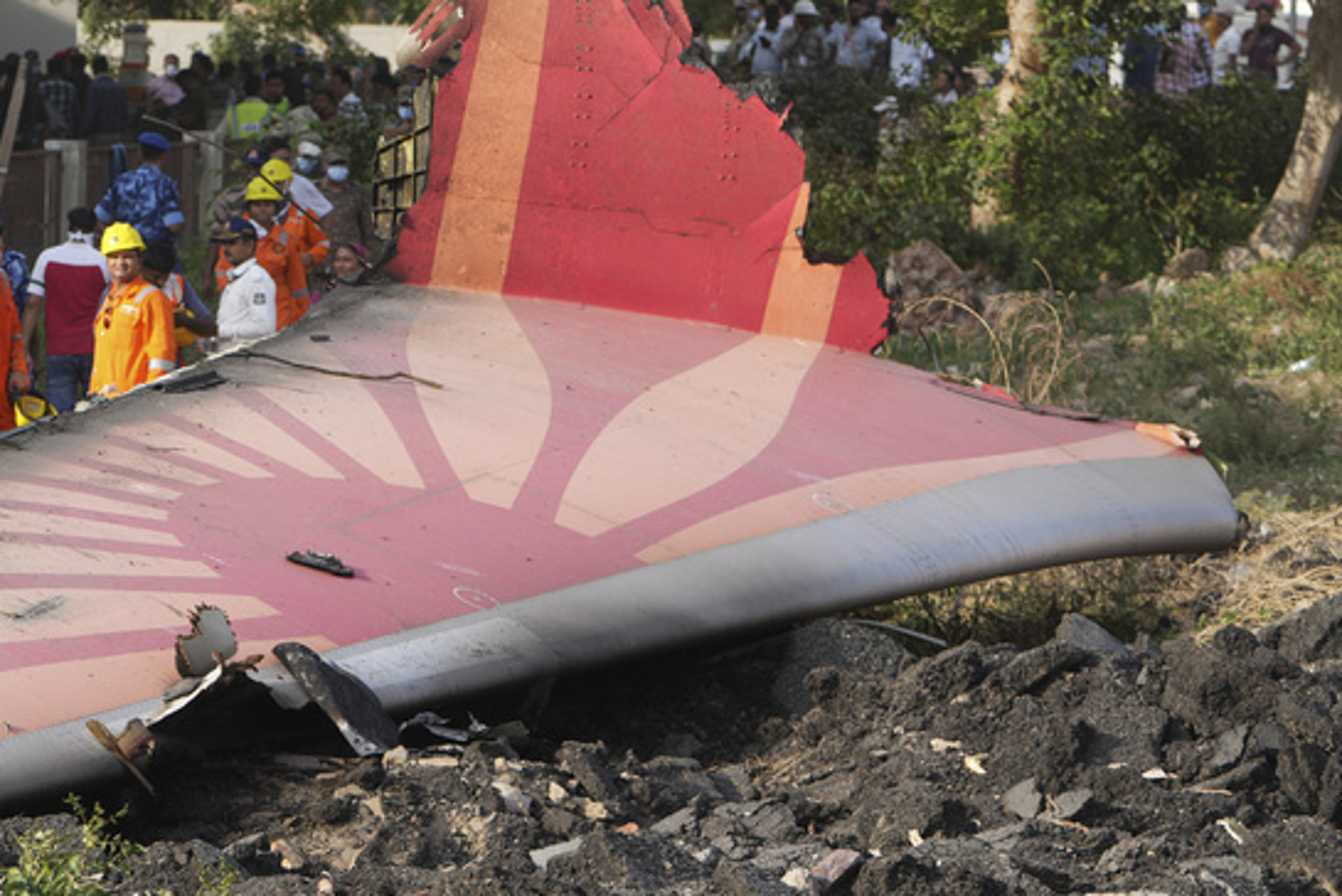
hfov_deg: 11.0
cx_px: 209
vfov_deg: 7.4
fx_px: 6937
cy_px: 112
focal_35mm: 186
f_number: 5
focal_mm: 99
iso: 100
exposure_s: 1/250
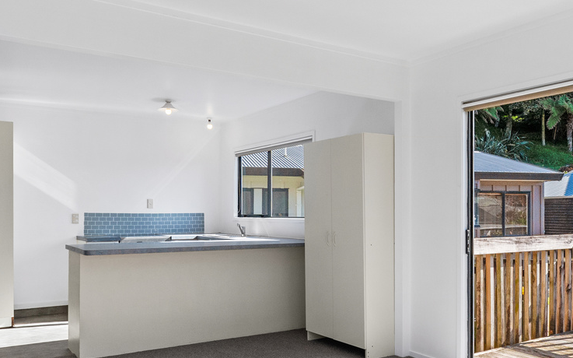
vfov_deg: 40.4
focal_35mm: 31
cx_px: 296
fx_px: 484
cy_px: 217
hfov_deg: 61.2
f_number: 8
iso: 800
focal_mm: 14
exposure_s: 1/500
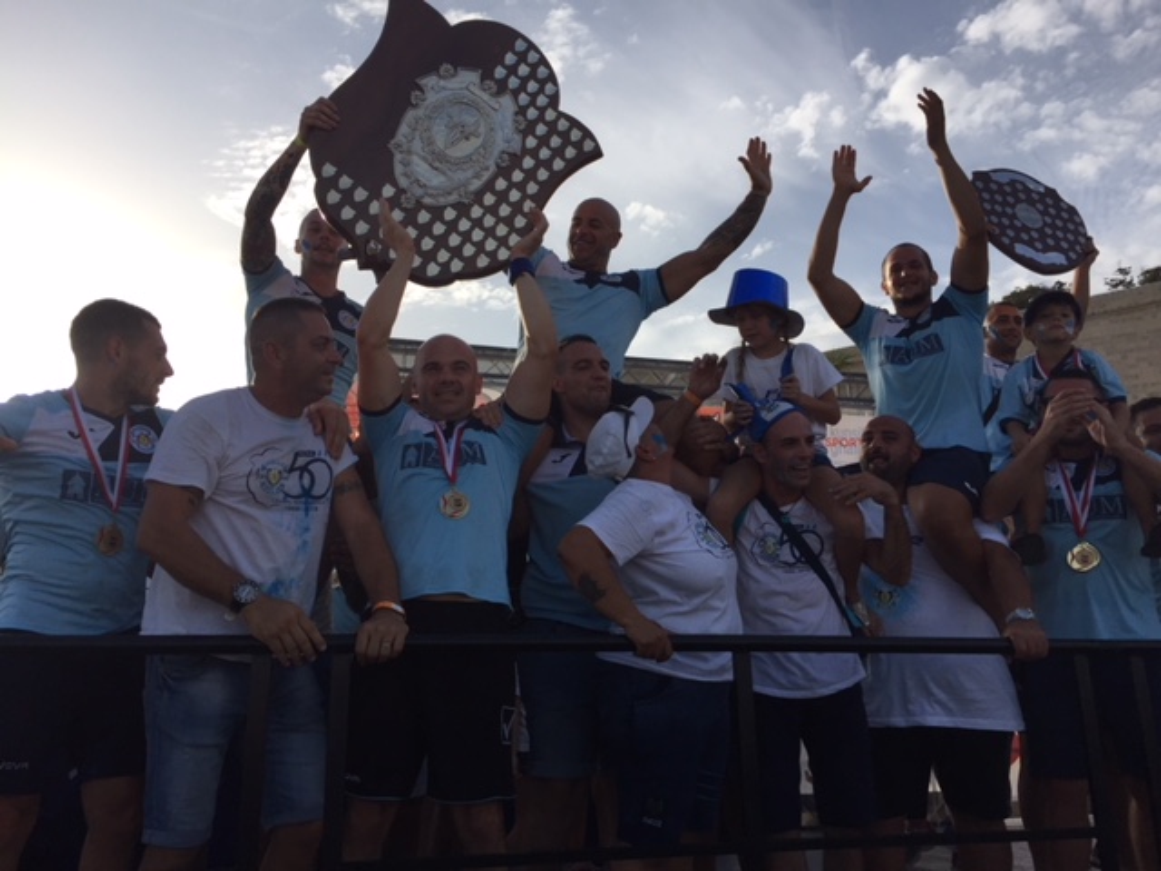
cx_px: 580
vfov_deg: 48.2
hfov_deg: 61.7
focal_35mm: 29
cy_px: 436
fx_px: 973
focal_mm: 4.15
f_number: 2.2
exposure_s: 1/2825
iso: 32
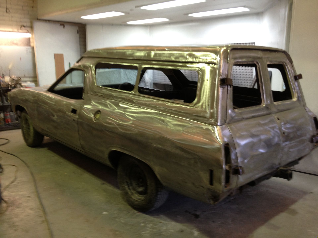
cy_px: 119
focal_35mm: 35
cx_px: 159
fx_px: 322
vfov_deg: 40.7
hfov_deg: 52.6
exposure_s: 1/20
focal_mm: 4.28
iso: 64
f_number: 2.4
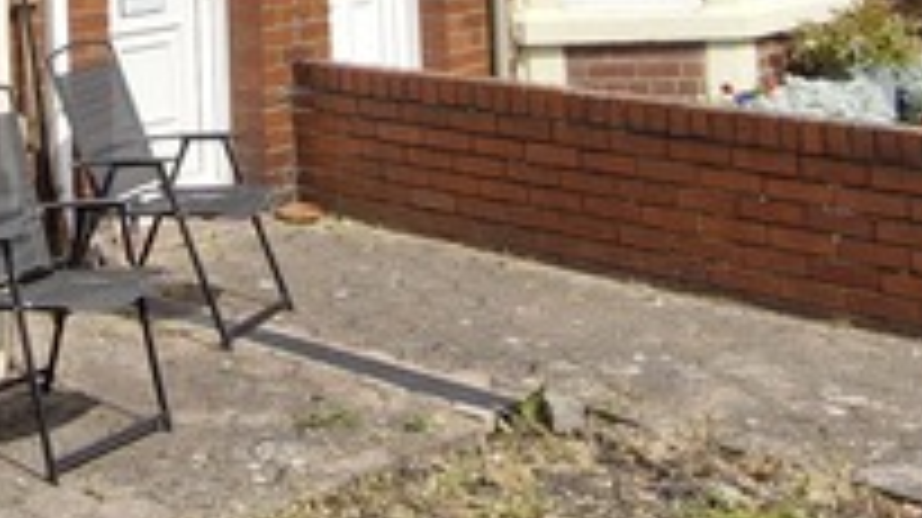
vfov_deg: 15.8
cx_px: 76
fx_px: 1686
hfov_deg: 29.2
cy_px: -288
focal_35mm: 69
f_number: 2.2
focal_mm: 1.74
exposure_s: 1/1872
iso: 50
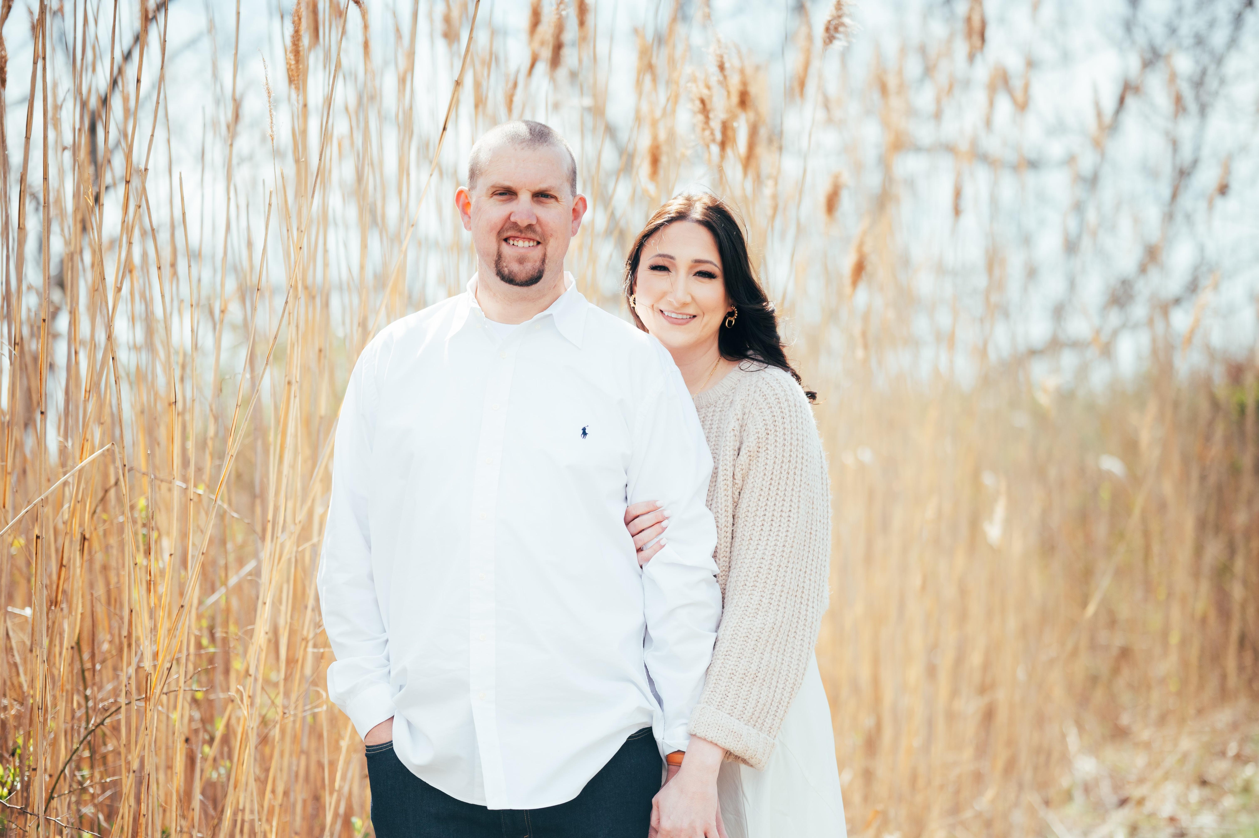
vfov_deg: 16.1
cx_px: 630
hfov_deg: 23.9
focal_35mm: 85
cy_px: 419
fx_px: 2971
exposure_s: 1/5000
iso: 160
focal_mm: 85
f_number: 1.8
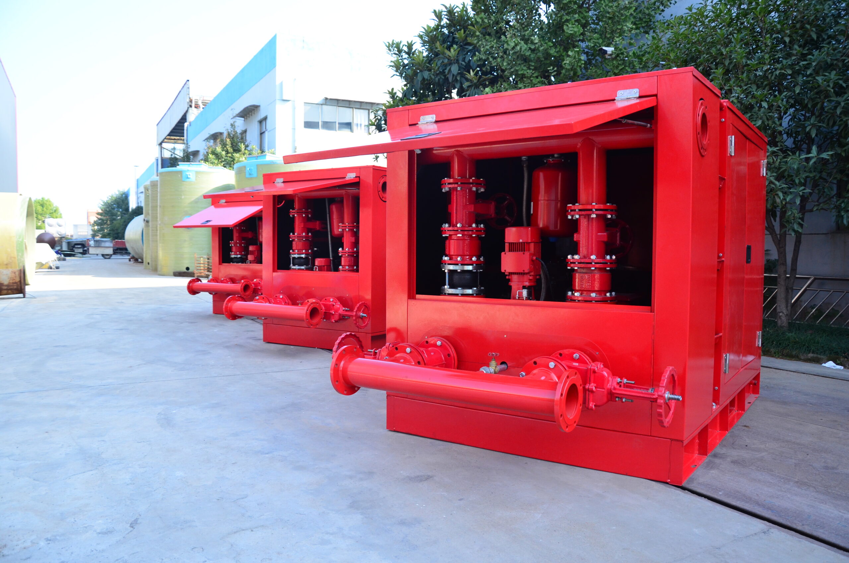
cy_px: 282
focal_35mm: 27
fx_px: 635
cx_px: 424
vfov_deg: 47.7
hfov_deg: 67.5
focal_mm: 18
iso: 500
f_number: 4.5
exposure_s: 1/640
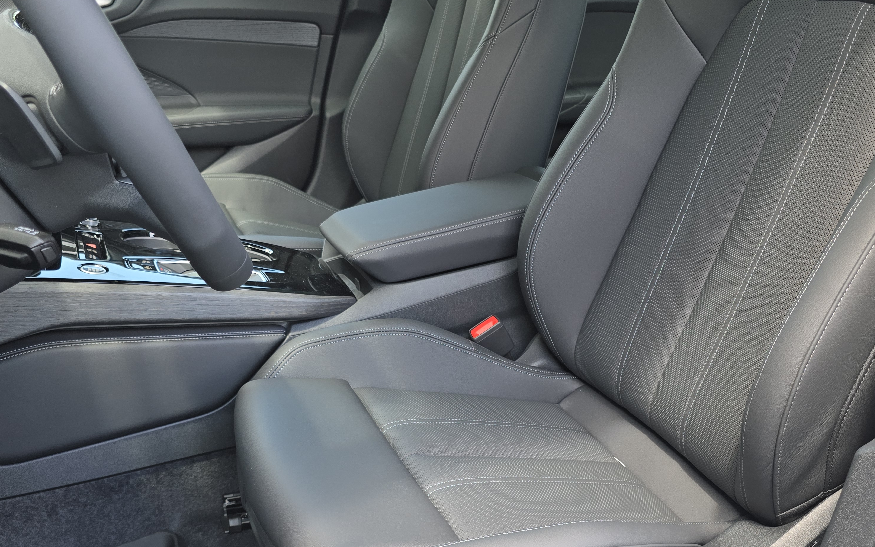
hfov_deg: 58.1
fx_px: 787
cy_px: 369
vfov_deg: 37.9
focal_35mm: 33
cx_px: 458
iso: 50
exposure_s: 1/180
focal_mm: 6.3
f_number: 1.7
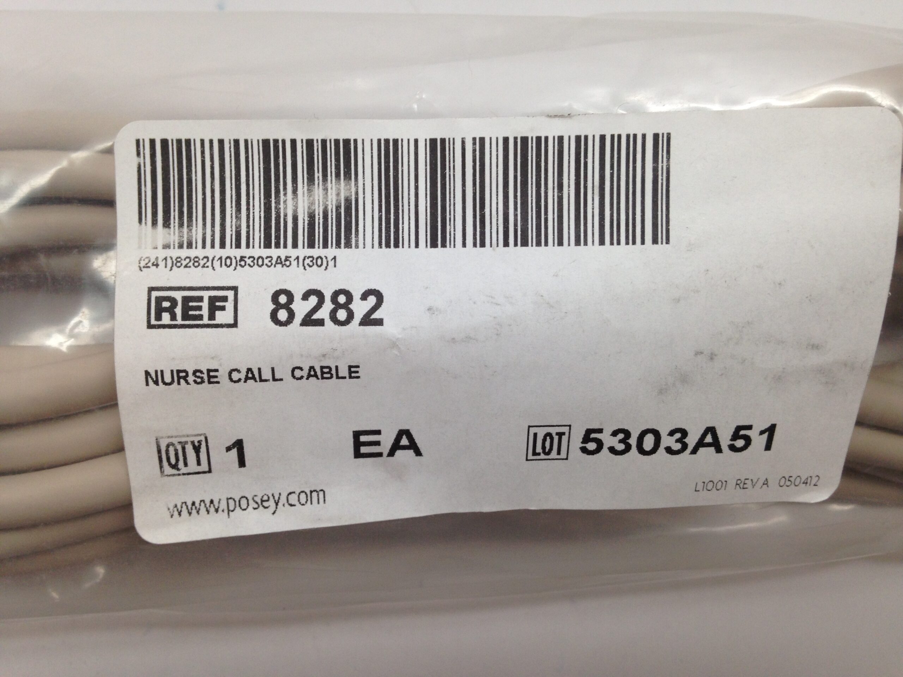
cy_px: 338
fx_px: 861
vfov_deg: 42.9
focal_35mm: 33
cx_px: 452
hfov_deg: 55.4
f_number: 2.4
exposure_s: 1/60
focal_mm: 4.12
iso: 64
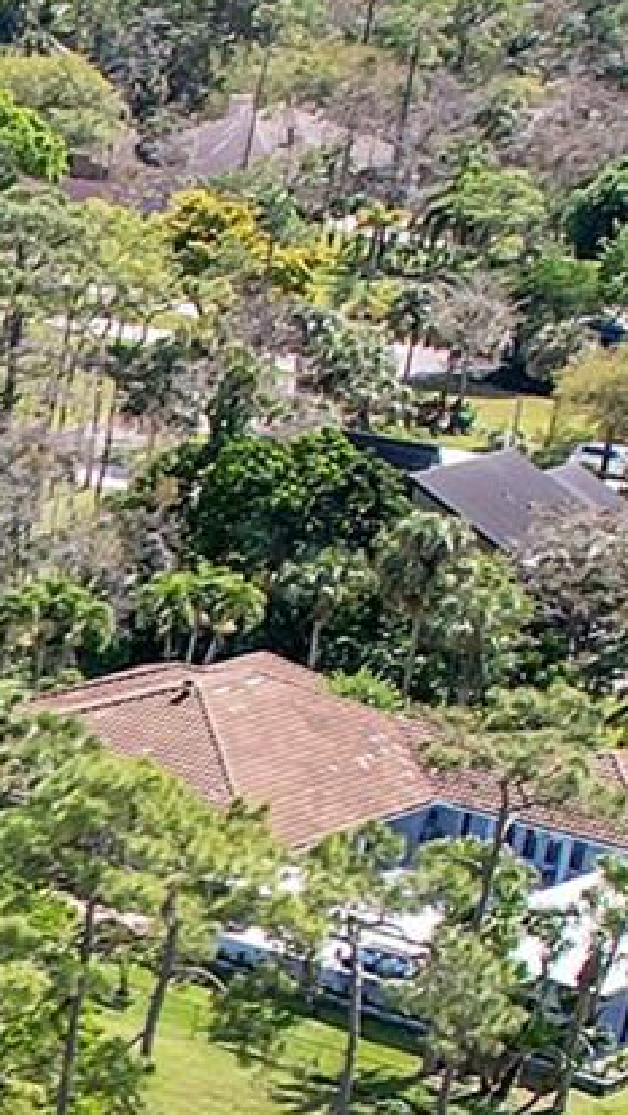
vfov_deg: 17.9
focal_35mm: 114
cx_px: -1280
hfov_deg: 8.7
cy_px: 1324
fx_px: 3373
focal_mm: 8.38
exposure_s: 1/1250
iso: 100
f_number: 2.8
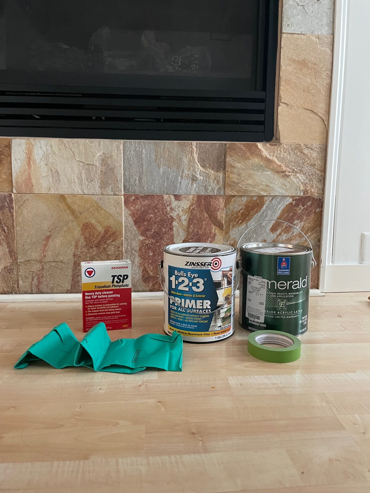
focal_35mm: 26
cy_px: 246
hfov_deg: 53.1
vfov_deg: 67.3
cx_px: 185
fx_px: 371
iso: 640
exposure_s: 1/40
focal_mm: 4.2
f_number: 1.6
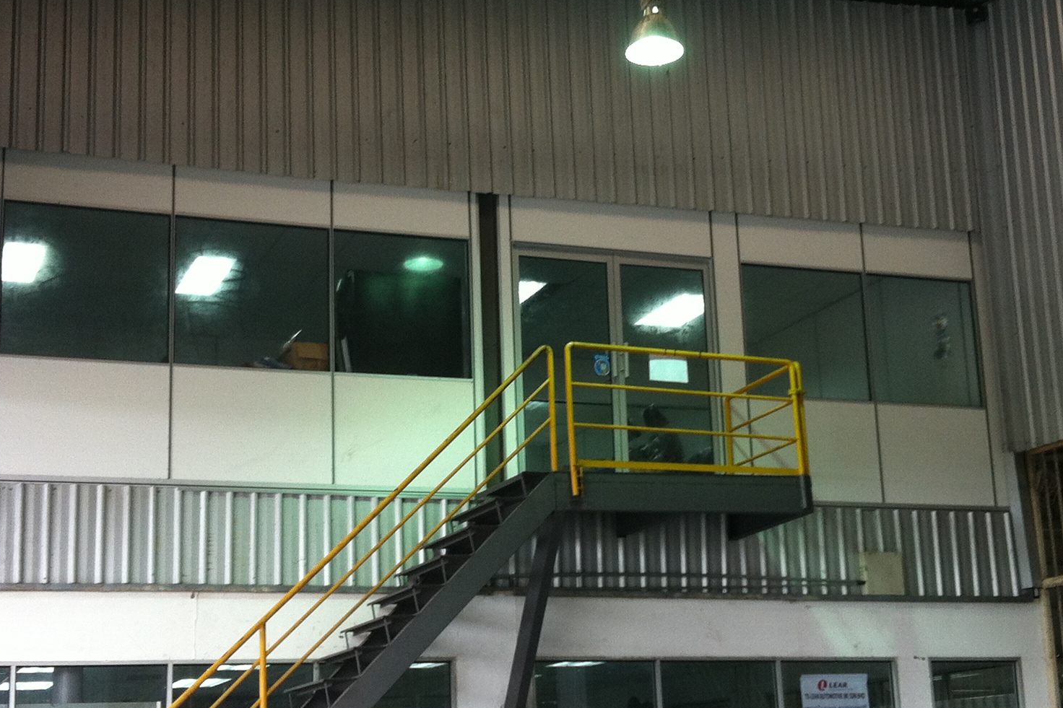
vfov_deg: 21.2
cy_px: 378
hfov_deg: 31.4
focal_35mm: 64
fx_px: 1889
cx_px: 509
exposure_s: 1/30
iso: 80
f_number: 2.8
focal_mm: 3.85
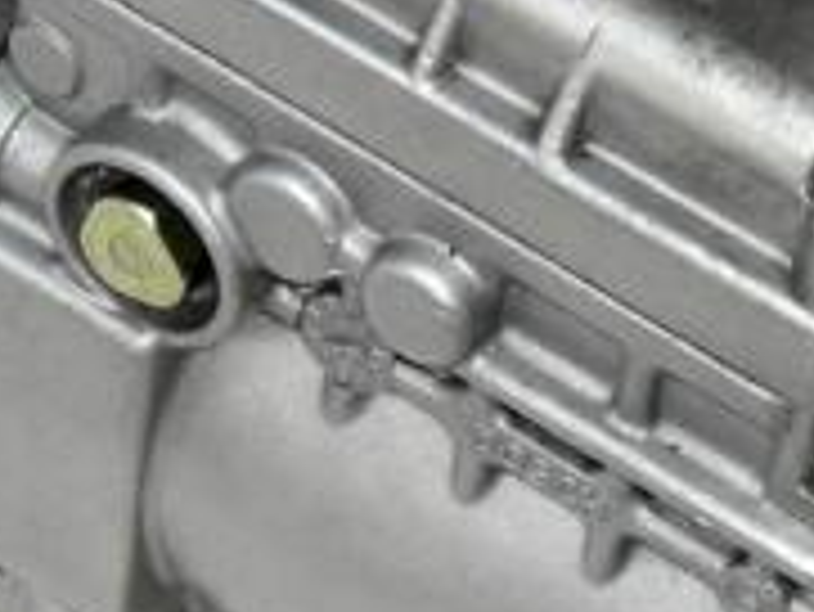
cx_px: 686
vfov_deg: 8.8
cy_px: 4
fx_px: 3953
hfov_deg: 11.7
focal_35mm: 168
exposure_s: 1/200
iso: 80
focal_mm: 7.9
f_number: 2.8
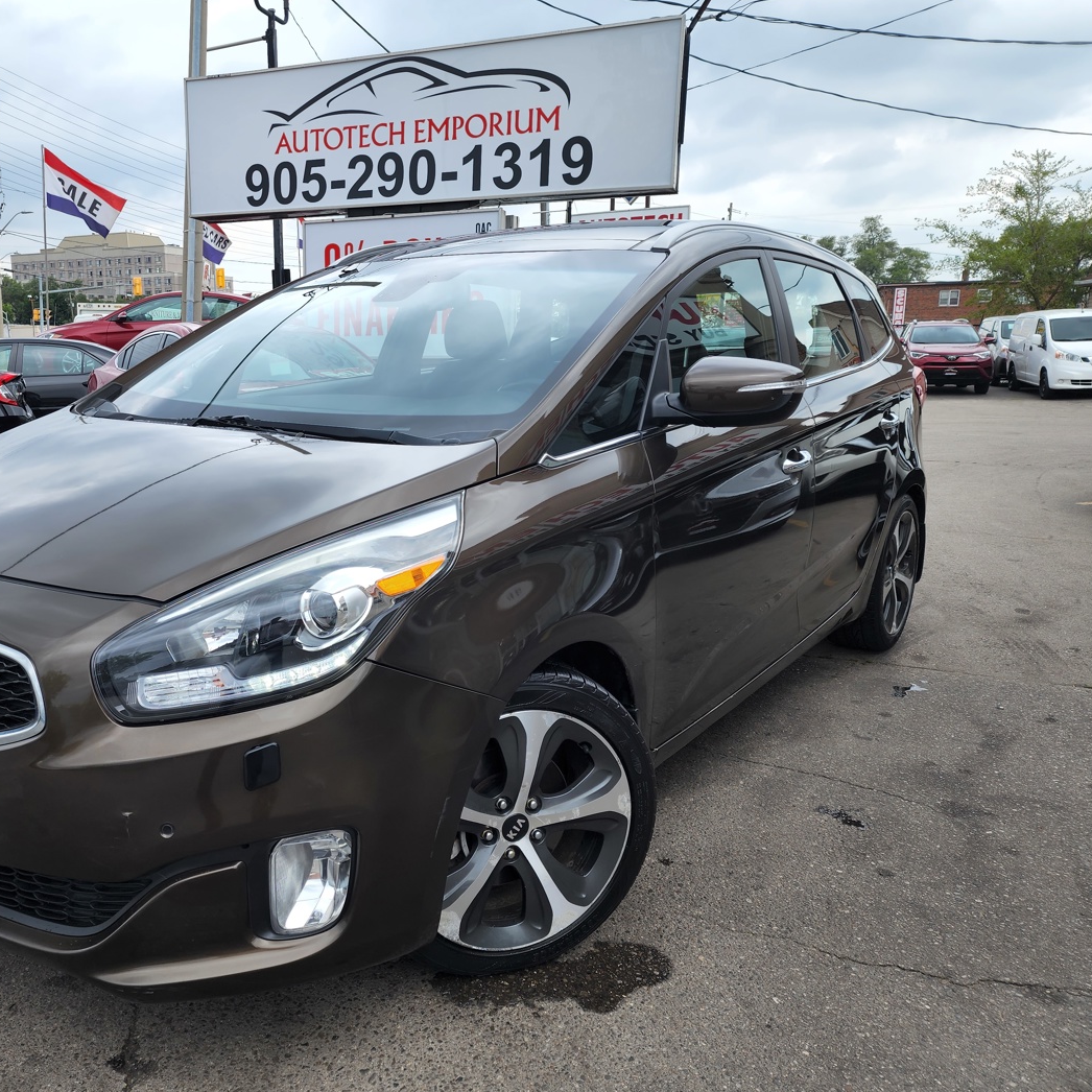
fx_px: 999
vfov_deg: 57.3
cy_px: 555
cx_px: 354
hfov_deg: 56.0
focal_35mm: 28
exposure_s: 1/279
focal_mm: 6.4
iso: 12
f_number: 1.8
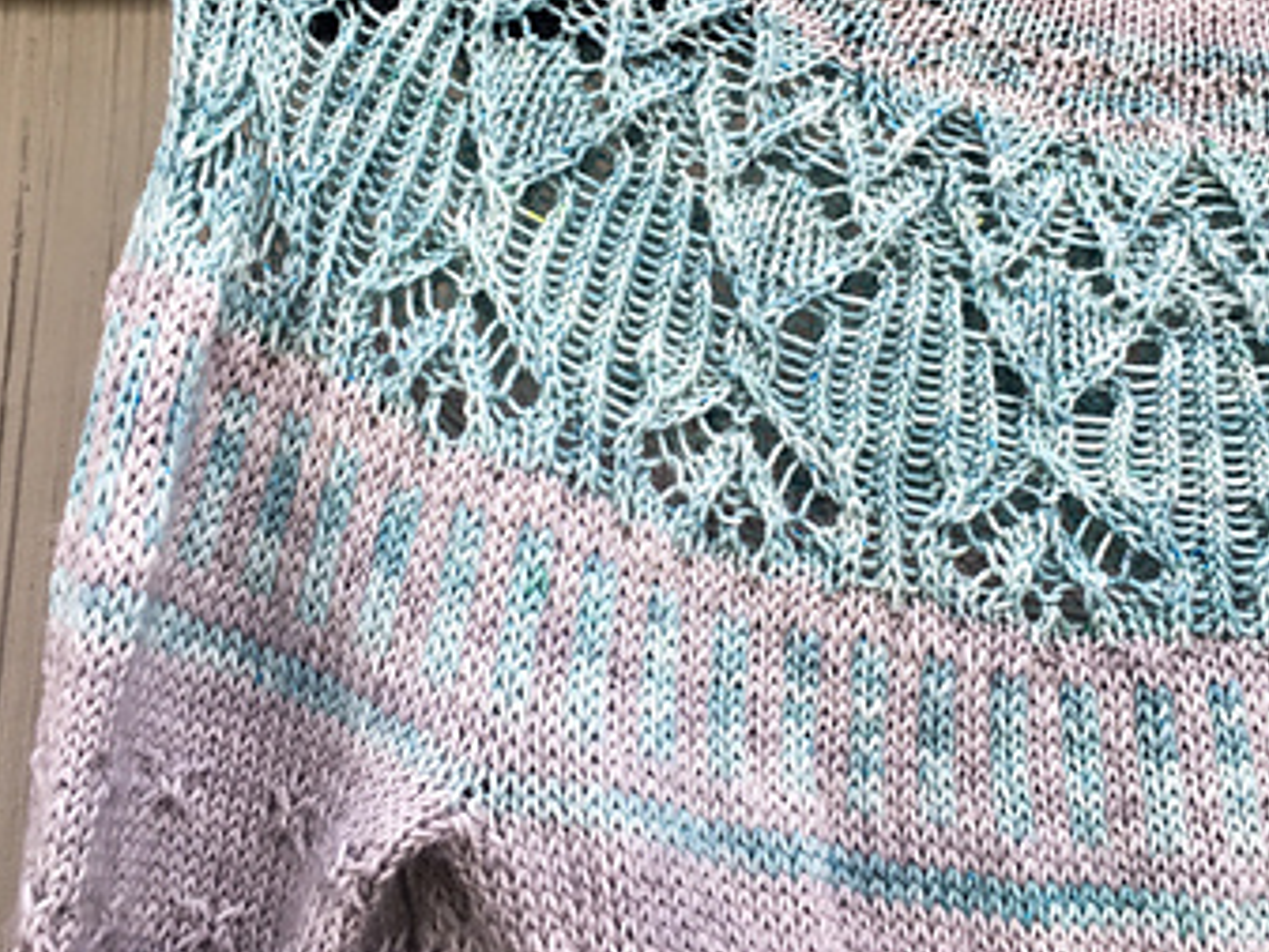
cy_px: 299
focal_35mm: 43
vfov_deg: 33.3
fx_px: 1577
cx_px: 727
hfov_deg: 43.7
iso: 32
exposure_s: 1/120
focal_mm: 4.15
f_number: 2.2
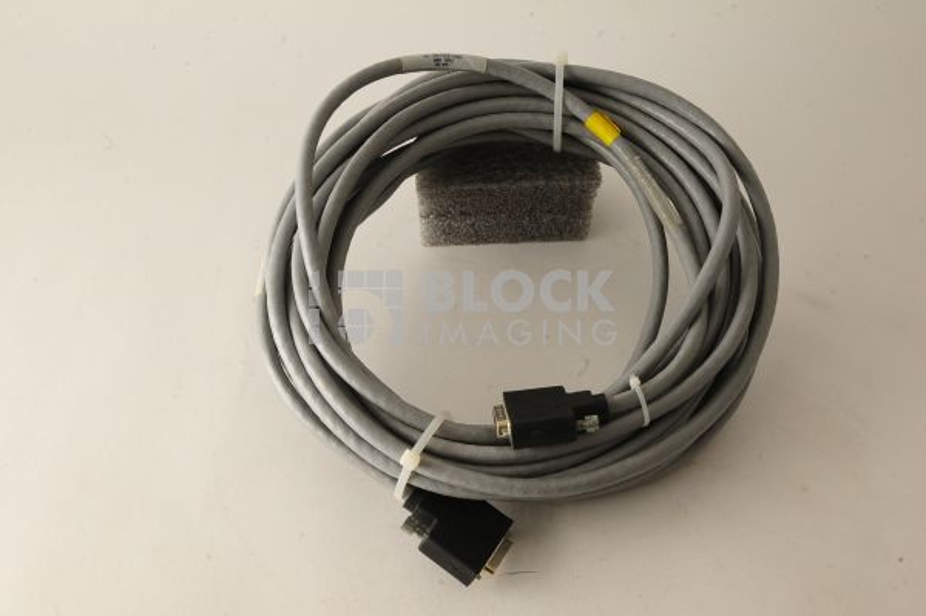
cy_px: 308
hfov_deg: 39.6
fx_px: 1285
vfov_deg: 26.9
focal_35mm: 50
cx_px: 463
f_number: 13
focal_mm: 50
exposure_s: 1/160
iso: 1600
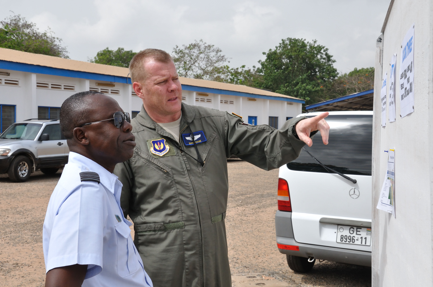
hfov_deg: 37.9
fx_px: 631
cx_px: 216
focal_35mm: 52
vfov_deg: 25.7
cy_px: 144
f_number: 13
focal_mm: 35
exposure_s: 1/640
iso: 800
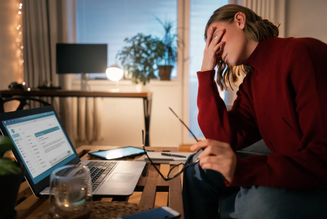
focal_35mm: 35
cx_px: 164
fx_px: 318
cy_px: 110
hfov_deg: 54.4
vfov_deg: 37.9
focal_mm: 35
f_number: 2
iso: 1600
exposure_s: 1/100
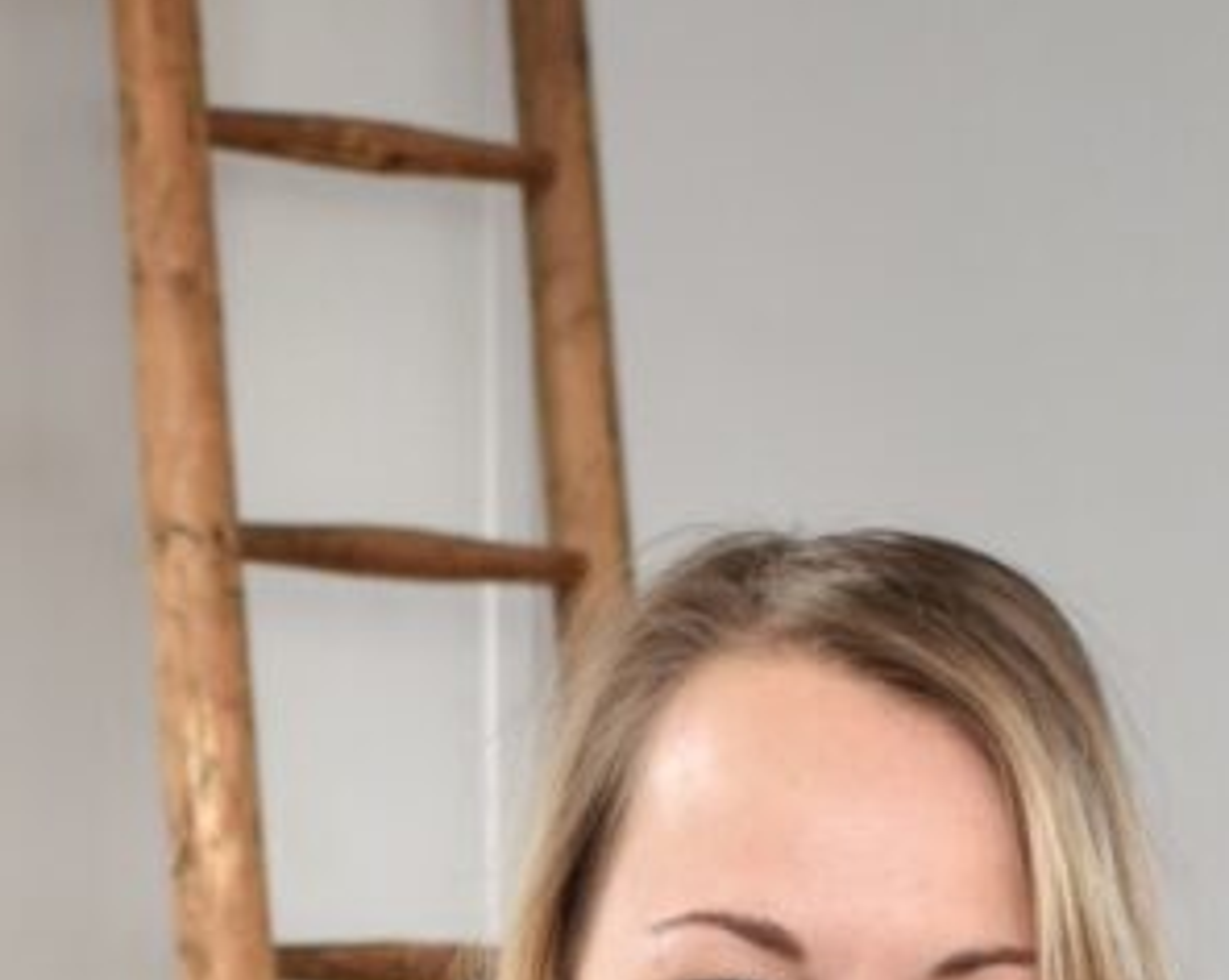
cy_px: 1700
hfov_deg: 11.5
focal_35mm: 168
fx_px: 6119
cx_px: 652
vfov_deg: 8.8
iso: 450
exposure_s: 1/60
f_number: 4
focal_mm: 23
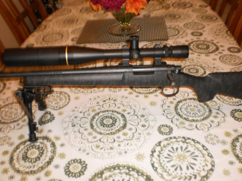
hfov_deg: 51.4
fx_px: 252
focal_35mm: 36
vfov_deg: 39.7
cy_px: 90
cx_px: 121
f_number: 3.1
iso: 125
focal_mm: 6.3
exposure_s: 1/30
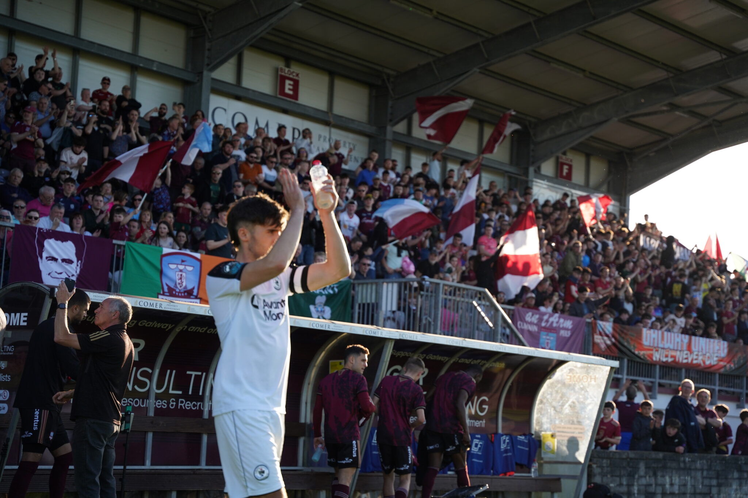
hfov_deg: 29.8
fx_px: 1404
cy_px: 249
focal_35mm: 68
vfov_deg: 20.1
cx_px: 374
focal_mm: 67.6
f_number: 2.8
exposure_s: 1/2500
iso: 500
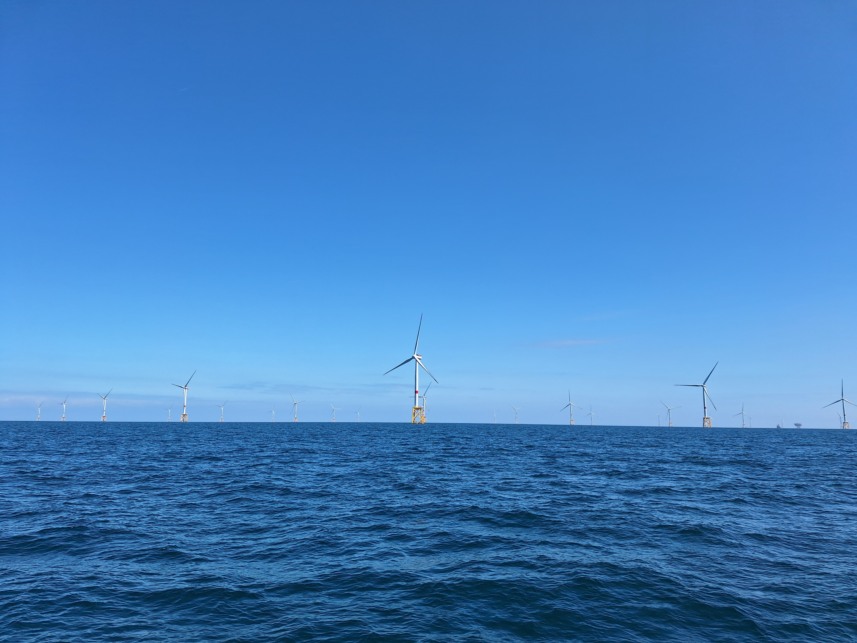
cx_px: 428
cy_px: 322
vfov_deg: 58.9
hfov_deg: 73.9
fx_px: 569
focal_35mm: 23
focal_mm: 5.54
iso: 40
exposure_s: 1/2105
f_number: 1.8
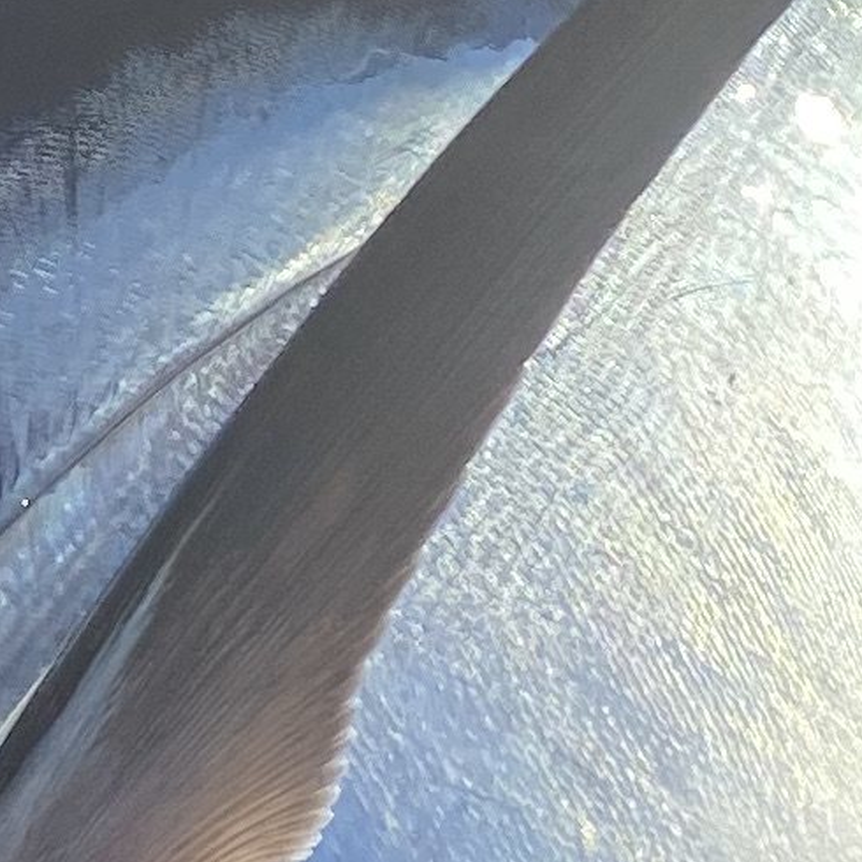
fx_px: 5325
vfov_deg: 9.2
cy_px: 299
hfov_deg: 9.1
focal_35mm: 189
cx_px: -158
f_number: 1.8
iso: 32
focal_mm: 4.25
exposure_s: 1/973
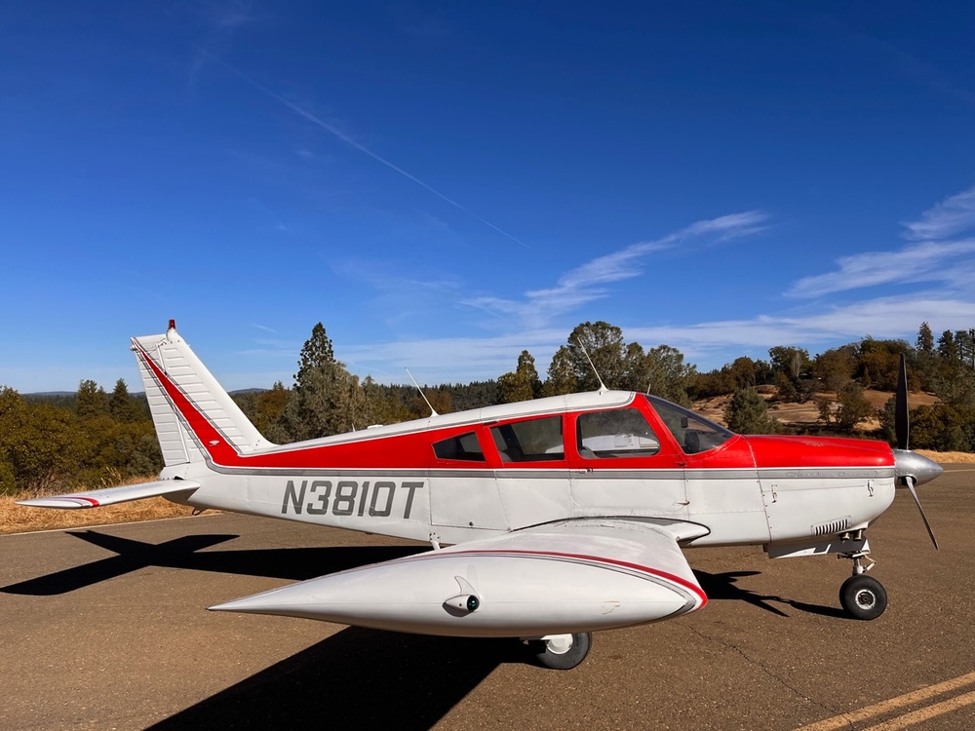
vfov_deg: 53.1
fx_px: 732
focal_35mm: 26
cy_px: 366
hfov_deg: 67.3
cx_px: 488
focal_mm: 5.1
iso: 50
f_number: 1.6
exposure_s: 1/7353
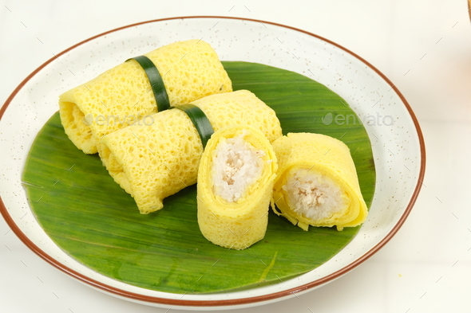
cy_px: 156
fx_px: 2393
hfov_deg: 11.2
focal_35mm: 183
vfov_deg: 7.5
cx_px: 236
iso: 200
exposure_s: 1/125
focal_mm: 121.8
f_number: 11
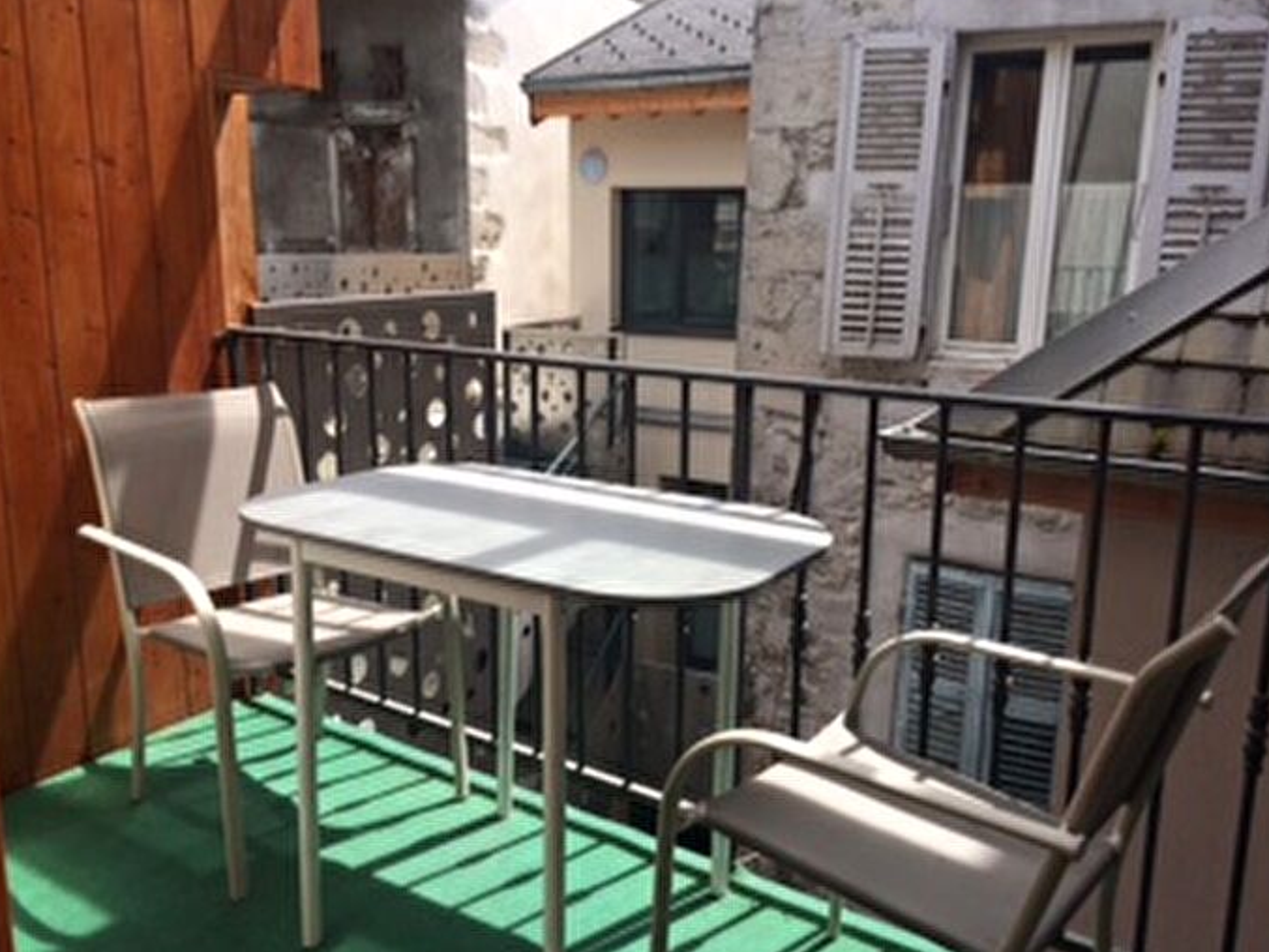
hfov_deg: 60.0
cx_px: 632
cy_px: 471
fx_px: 1100
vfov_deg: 46.8
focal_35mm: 30
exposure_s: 1/1282
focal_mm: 4.15
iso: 32
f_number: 2.2
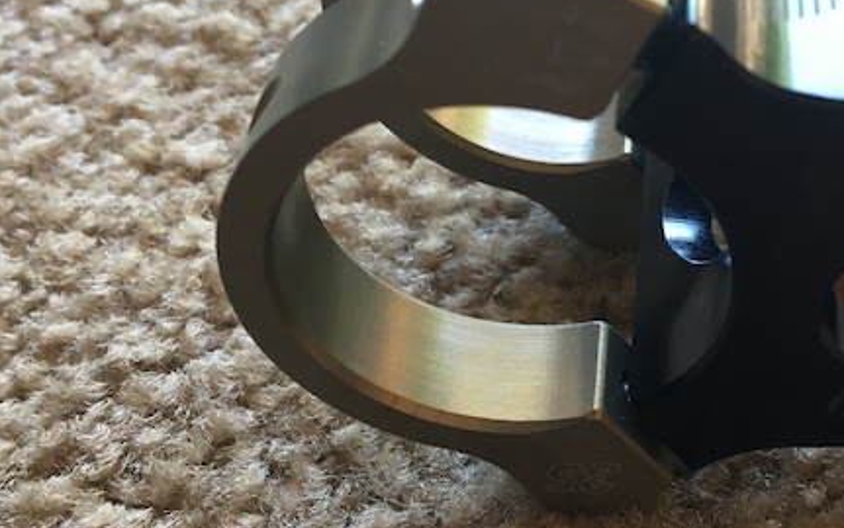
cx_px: 656
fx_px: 1312
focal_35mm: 57
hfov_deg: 34.7
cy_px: 221
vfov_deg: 22.8
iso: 50
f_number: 2.2
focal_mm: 4.15
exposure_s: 1/30
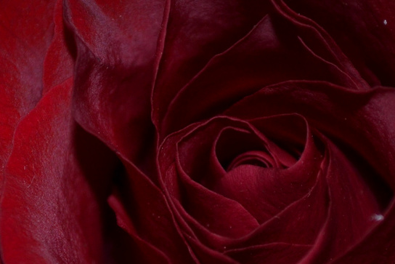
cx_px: 141
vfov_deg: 5.6
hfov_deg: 8.4
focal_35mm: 245
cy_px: 177
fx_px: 2694
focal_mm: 55
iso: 400
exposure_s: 1/60
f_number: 5.6
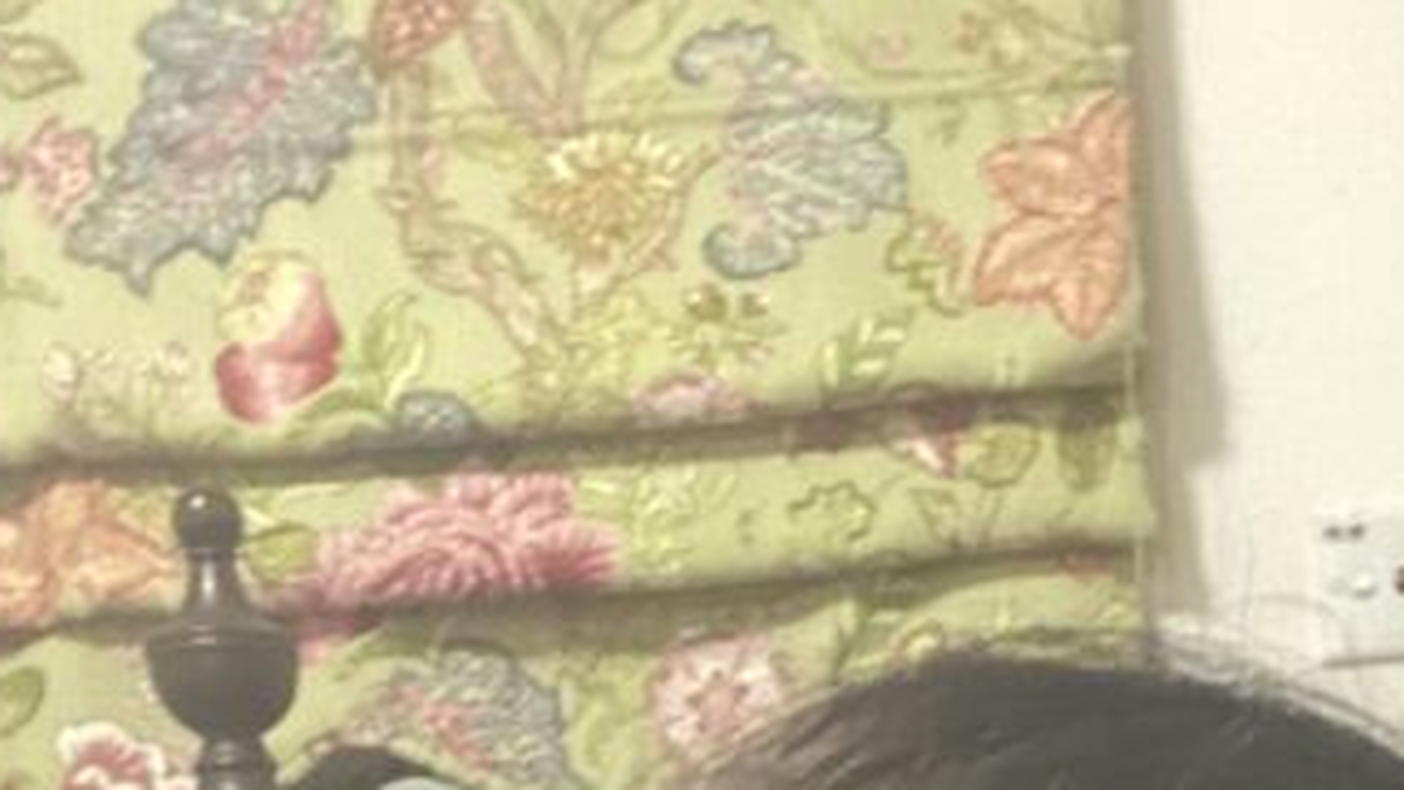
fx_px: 3835
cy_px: 2068
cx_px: 1184
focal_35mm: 103
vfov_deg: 9.9
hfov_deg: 20.4
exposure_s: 1/17
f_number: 2.2
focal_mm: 2.71
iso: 640
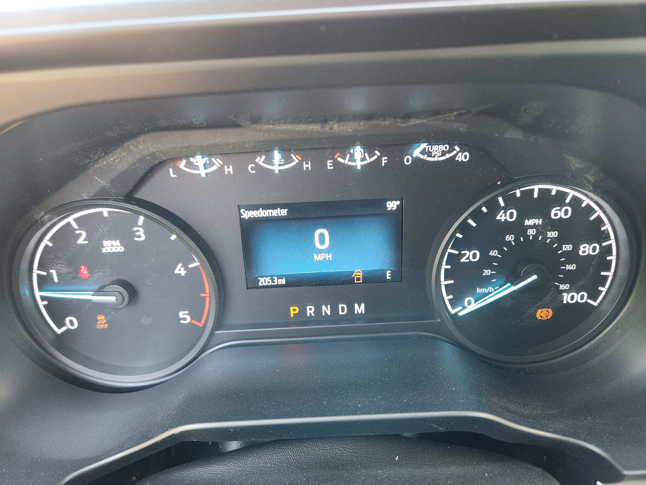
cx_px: 323
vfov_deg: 58.9
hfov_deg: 73.9
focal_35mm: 23
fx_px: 429
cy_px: 242
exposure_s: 1/120
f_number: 1.8
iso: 400
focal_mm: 5.4
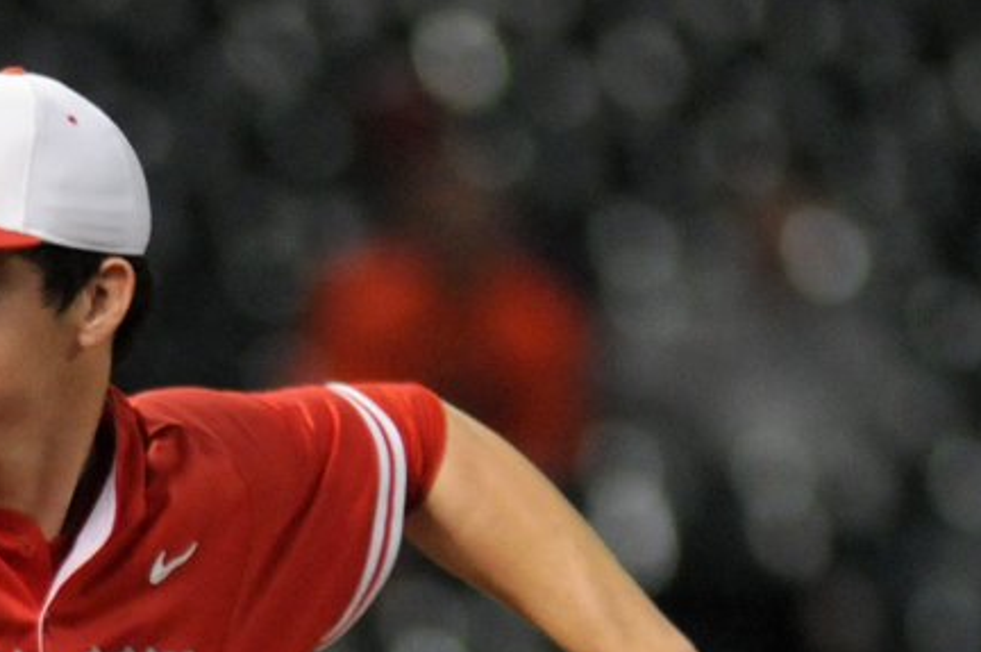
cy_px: 1268
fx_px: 51062
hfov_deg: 1.1
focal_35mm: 1876
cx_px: -332
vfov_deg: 0.7
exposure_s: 1/1000
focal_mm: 300
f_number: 2.8
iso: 1250
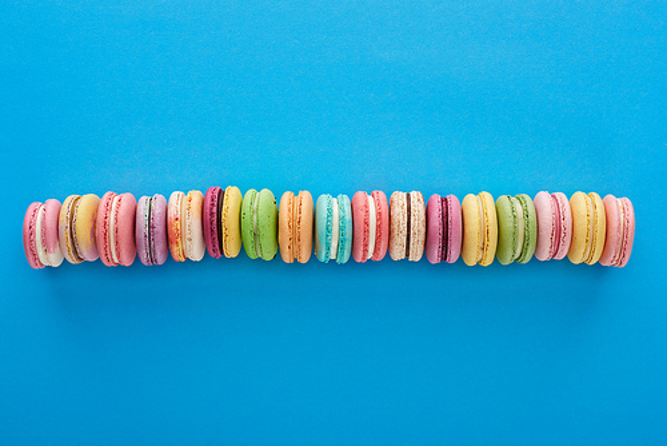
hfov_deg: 39.6
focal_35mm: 50
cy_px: 223
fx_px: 927
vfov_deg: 27.0
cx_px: 334
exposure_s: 1/160
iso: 200
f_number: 9
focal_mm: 50
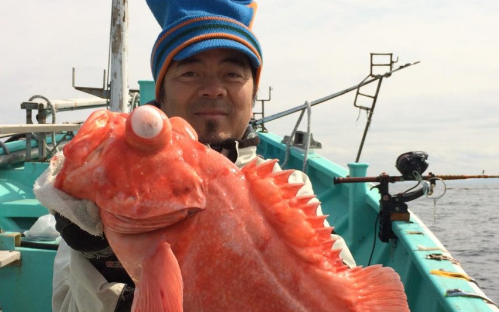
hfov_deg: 38.8
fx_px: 707
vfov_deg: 24.8
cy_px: 208
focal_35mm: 52
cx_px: 228
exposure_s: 1/2933
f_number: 2.2
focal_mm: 4.12
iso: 40
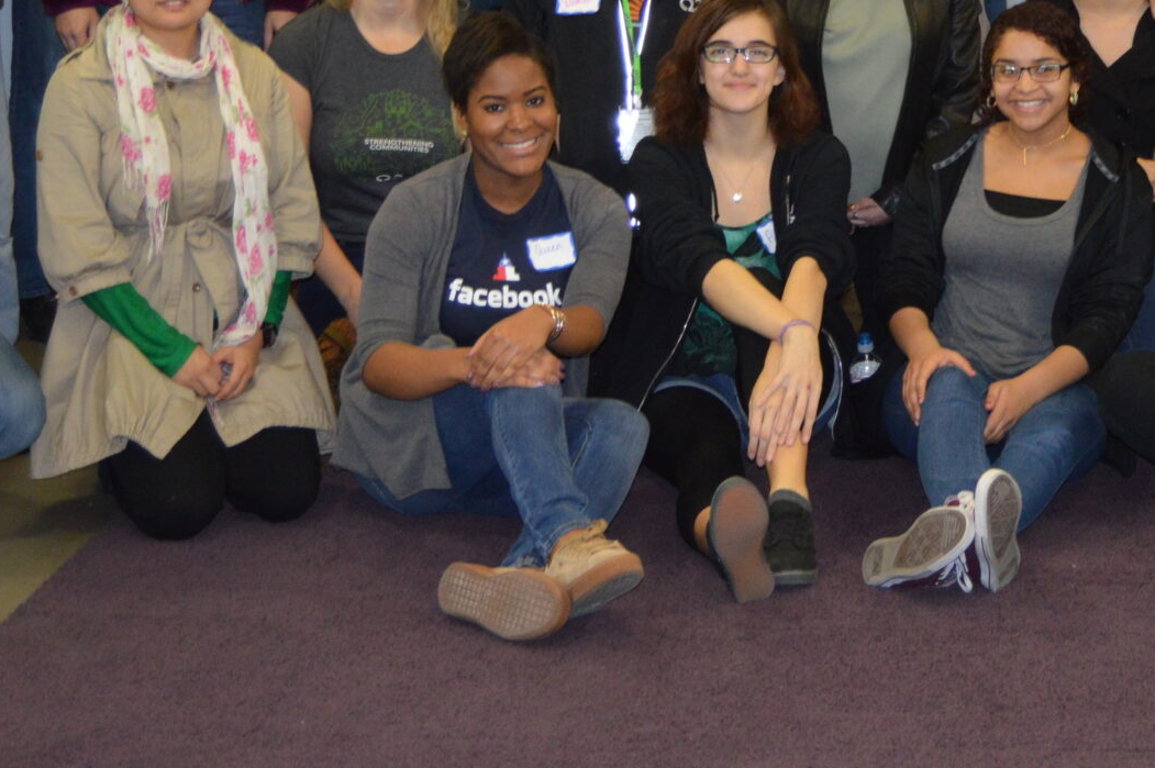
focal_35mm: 95
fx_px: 3045
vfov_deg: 14.1
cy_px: -38
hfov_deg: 21.2
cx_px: 939
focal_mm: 26
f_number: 4
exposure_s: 1/60
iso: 1000
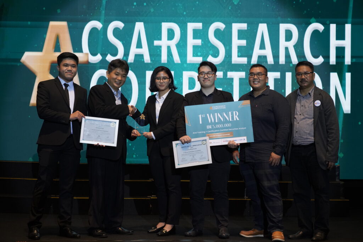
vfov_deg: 17.1
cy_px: 121
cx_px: 182
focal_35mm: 80
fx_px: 807
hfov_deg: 25.4
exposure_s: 1/200
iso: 4000
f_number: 7.1
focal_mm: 80
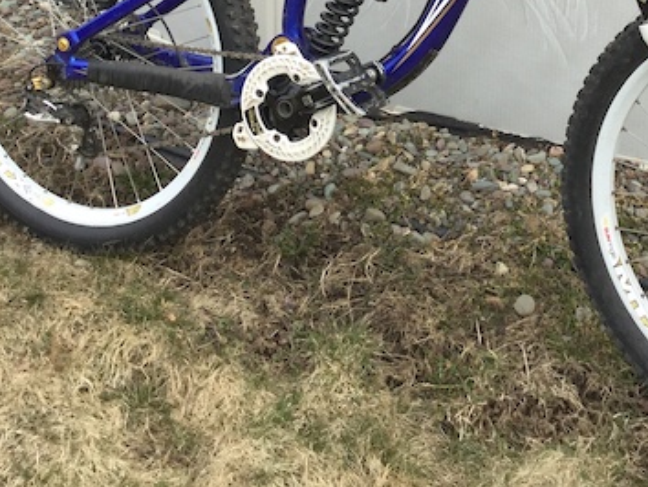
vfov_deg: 20.1
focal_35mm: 70
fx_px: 1311
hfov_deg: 27.6
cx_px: 425
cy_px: -55
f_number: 2.4
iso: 25
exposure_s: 1/270
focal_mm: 3.3
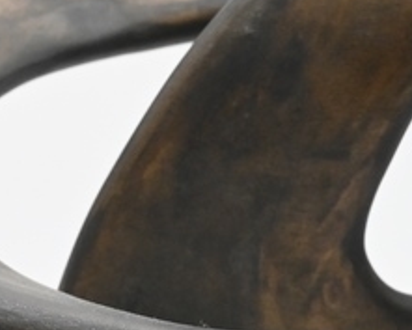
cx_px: 270
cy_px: 133
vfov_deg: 7.6
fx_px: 2489
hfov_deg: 9.5
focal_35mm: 204
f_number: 13
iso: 4000
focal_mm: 48
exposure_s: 1/80
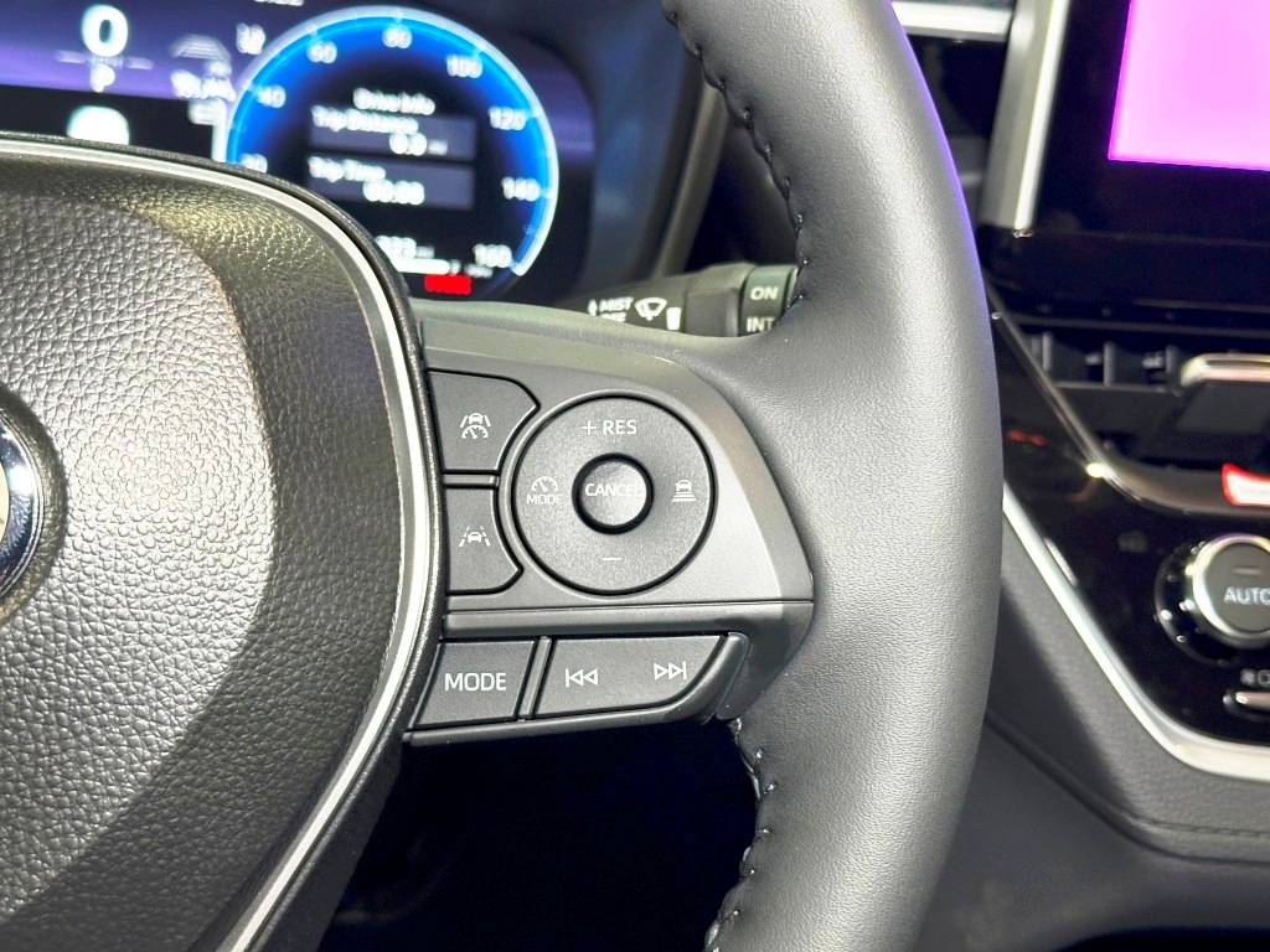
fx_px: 1761
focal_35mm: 48
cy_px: 476
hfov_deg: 39.7
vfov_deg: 30.3
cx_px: 635
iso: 400
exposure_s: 1/40
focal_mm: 6.86
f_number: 1.78
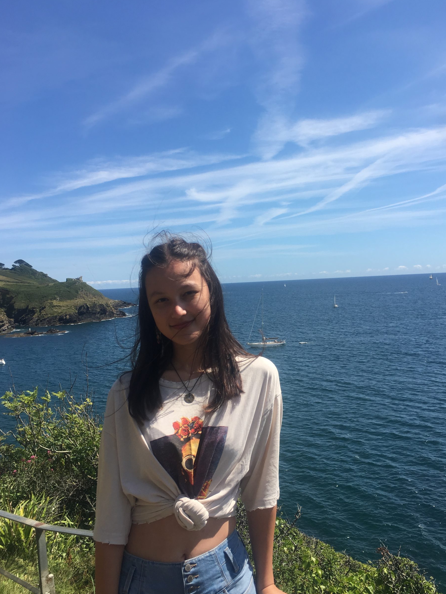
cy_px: 314
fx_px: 533
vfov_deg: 58.3
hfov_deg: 45.4
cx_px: 228
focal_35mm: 31
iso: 25
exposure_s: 1/1570
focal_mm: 4.15
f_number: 2.2
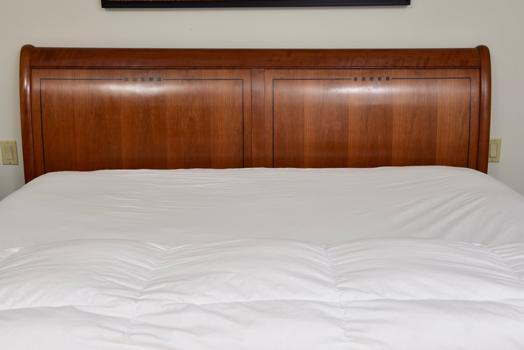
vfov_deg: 33.4
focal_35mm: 40
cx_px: 262
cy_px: 175
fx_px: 582
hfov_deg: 48.4
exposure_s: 1/60
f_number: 16
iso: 100
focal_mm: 40
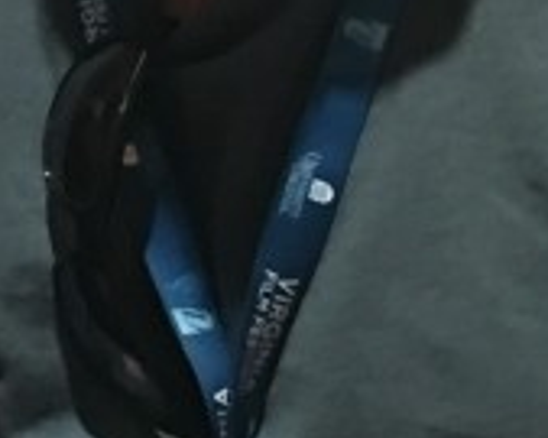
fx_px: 2788
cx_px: -966
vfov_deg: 8.5
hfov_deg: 9.4
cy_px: -425
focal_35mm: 172
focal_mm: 4.15
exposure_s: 1/4
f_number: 2.2
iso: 100
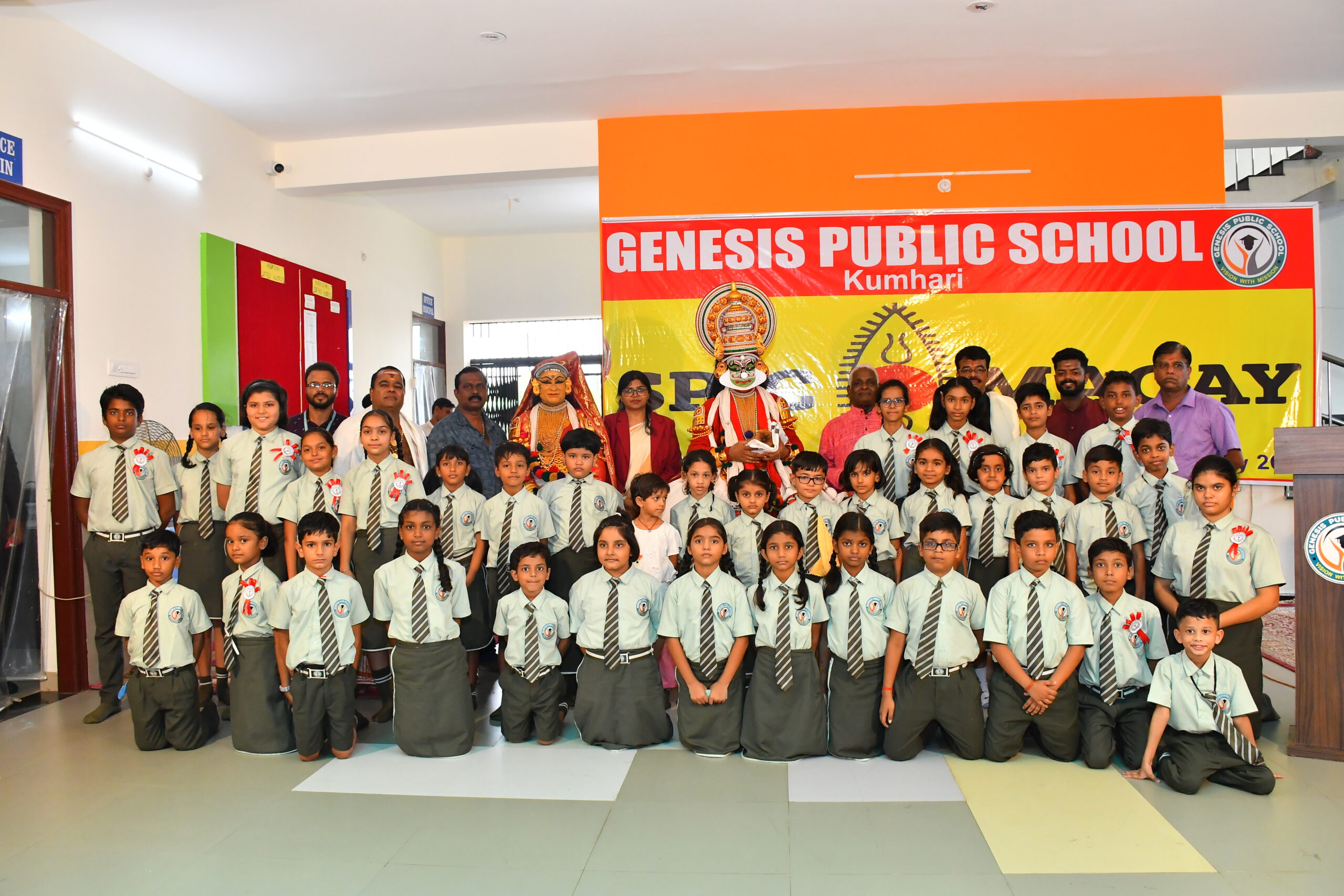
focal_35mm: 27
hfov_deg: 67.4
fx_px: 1008
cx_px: 672
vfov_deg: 47.9
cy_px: 448
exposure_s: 1/160
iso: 1600
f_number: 6.3
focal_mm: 18
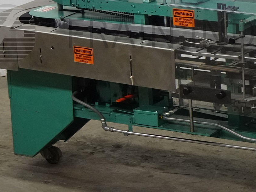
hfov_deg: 10.0
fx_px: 1457
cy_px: 52
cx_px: 244
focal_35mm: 197
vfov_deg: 7.5
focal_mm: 12.66
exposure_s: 1/80
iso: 500
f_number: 5
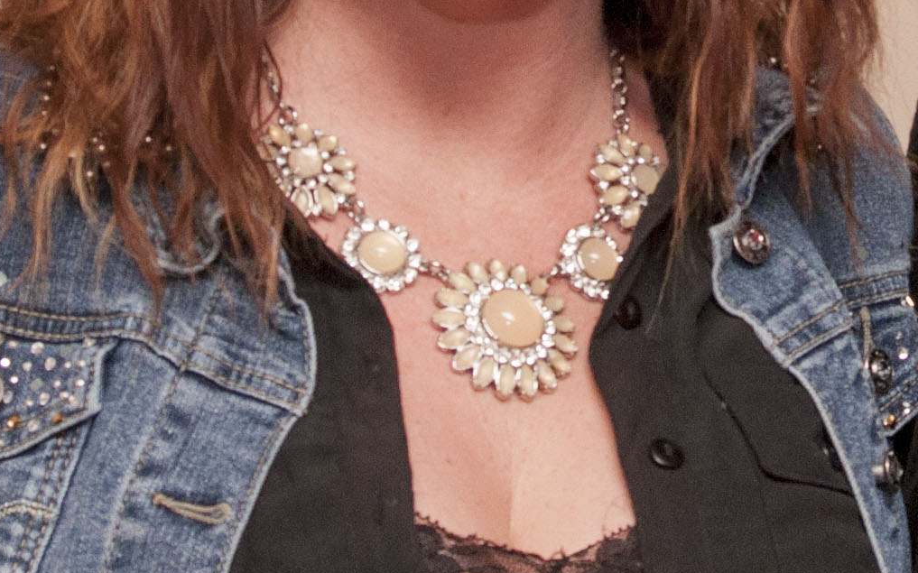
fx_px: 5478
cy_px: -319
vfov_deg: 5.9
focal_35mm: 219
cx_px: 1048
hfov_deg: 9.5
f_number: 6.3
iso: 400
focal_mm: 34
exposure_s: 1/60
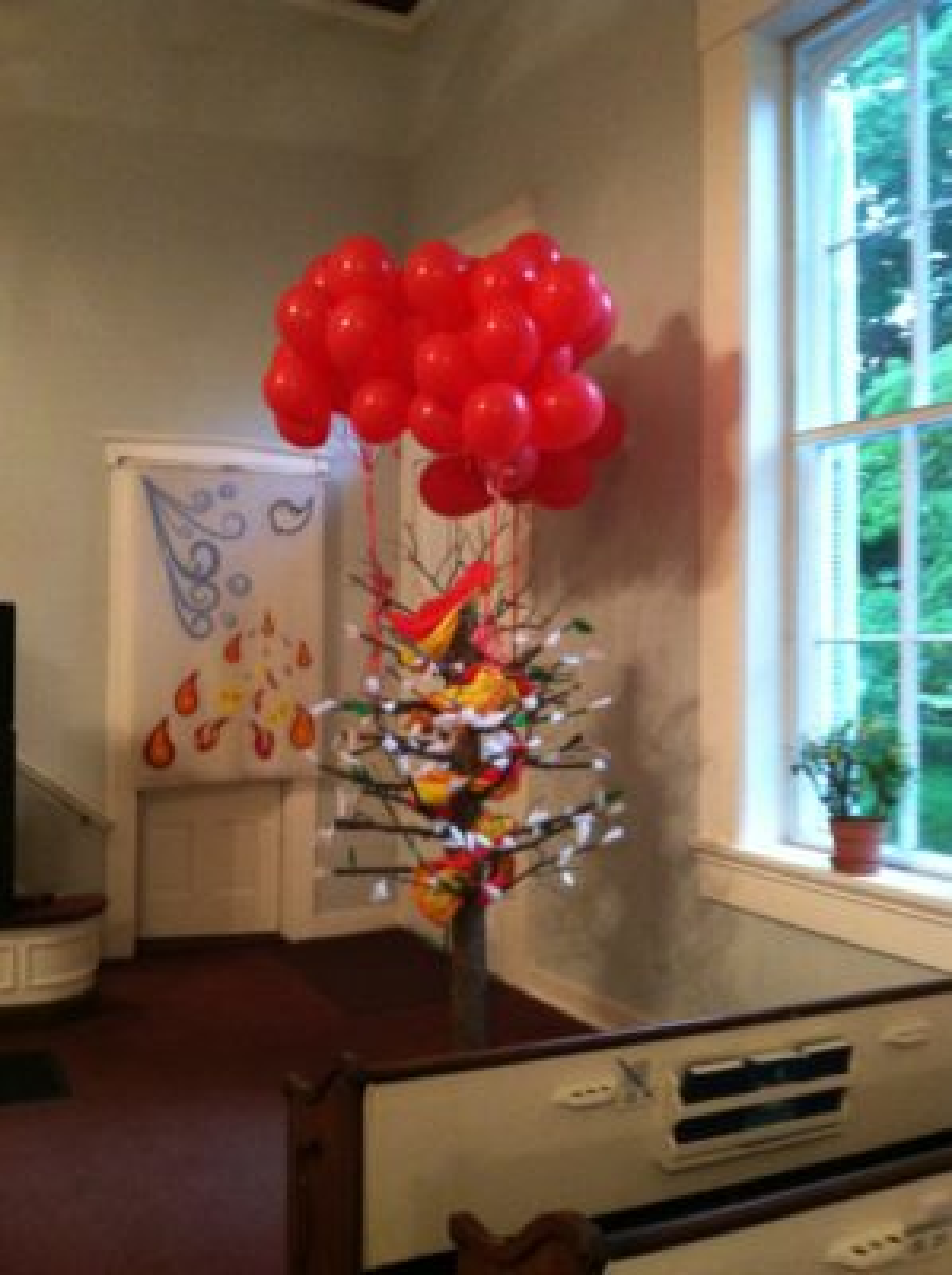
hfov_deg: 40.6
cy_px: 638
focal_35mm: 35
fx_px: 1286
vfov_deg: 52.7
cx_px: 476
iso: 500
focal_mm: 3.85
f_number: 2.8
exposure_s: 1/15
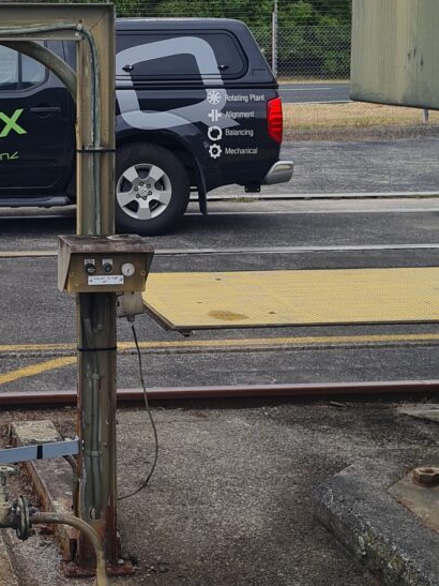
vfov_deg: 26.2
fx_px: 1235
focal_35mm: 73
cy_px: 116
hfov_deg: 19.2
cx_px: -65
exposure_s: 1/1202
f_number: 1.8
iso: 50
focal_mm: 5.4
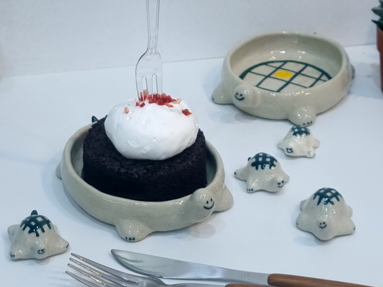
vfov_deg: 53.1
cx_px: 192
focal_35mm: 26
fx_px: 288
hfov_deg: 67.3
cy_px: 144
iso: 80
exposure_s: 1/60
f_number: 1.8
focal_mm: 5.4
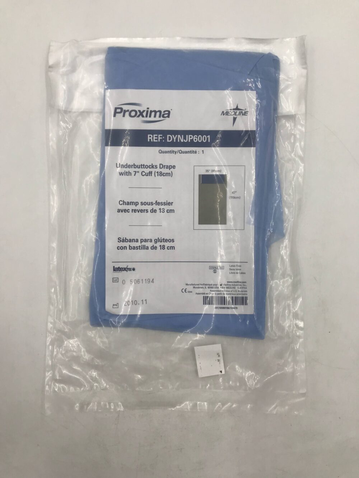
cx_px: 180
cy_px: 239
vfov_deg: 63.4
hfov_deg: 49.8
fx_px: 387
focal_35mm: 28
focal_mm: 3.99
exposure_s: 1/270
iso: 20
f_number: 1.8
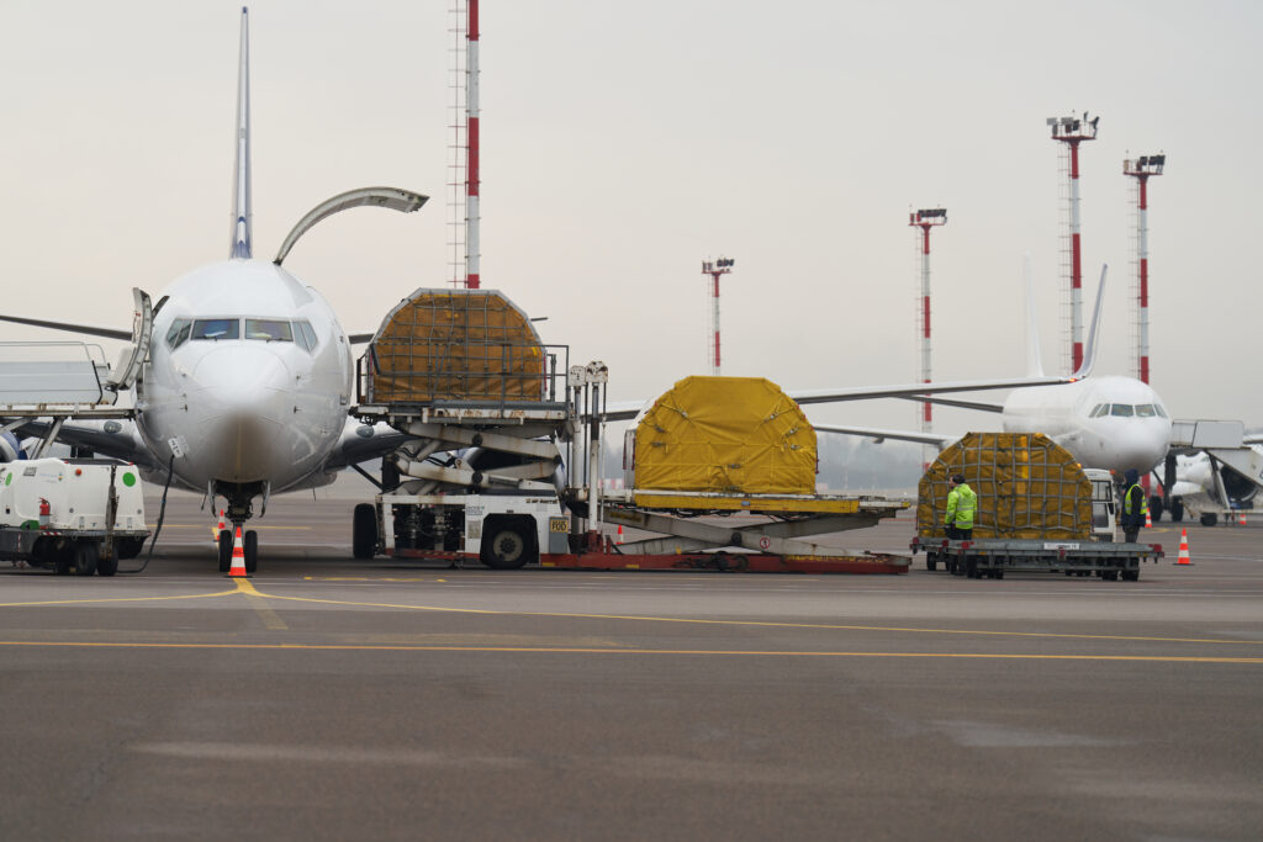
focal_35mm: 132
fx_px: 4631
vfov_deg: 10.4
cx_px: 632
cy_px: 421
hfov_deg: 15.5
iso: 160
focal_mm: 132
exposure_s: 1/320
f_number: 3.5
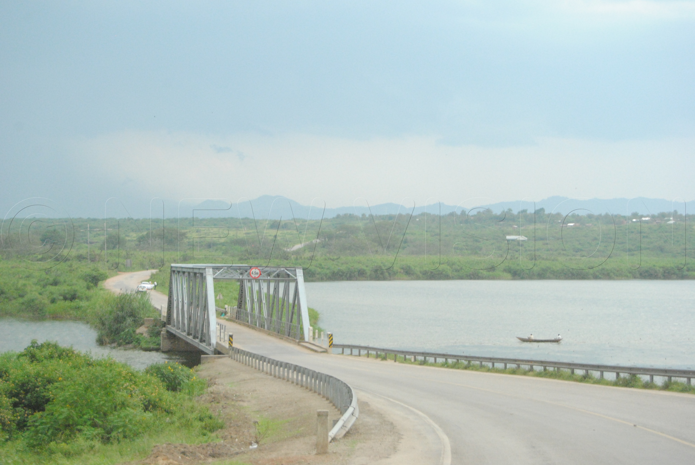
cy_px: 232
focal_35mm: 72
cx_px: 348
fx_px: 1392
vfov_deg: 19.0
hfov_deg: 28.0
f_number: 6.3
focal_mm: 48
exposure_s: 1/160
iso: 1600
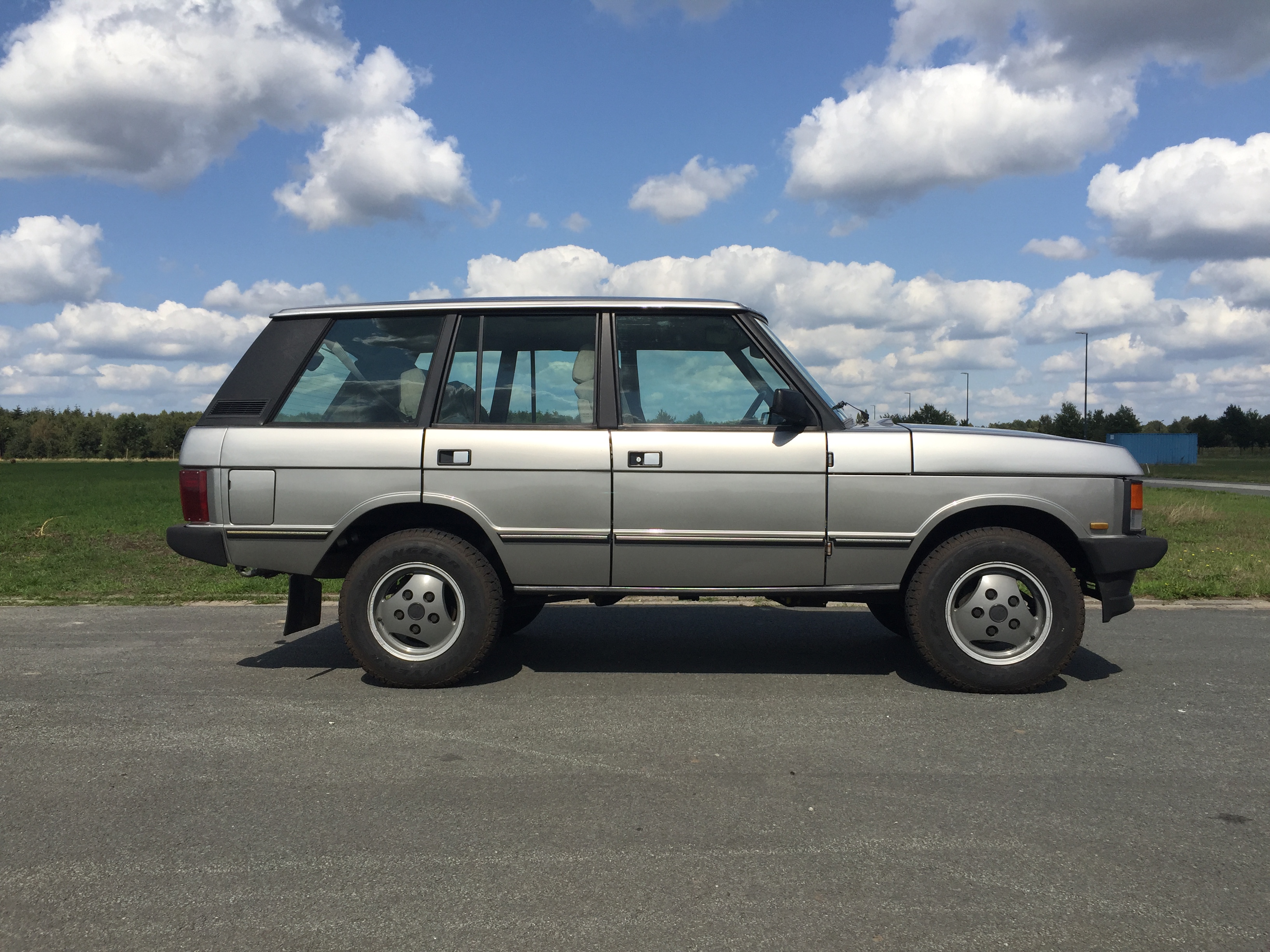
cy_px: 476
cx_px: 635
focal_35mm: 29
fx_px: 1064
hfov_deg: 61.7
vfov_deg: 48.2
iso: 32
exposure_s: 1/3049
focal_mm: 4.15
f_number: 2.2
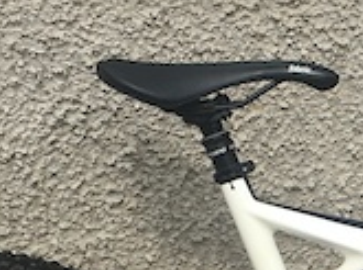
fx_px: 1475
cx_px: 486
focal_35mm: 141
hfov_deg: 13.5
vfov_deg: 10.2
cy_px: 391
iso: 25
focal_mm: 4.15
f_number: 2.2
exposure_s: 1/1508
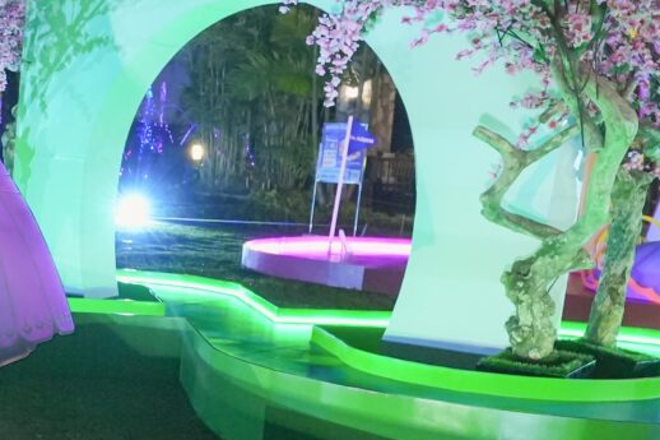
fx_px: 1155
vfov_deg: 21.4
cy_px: 337
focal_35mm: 63
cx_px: -194
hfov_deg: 27.0
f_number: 2.8
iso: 6400
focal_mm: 17
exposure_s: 1/125
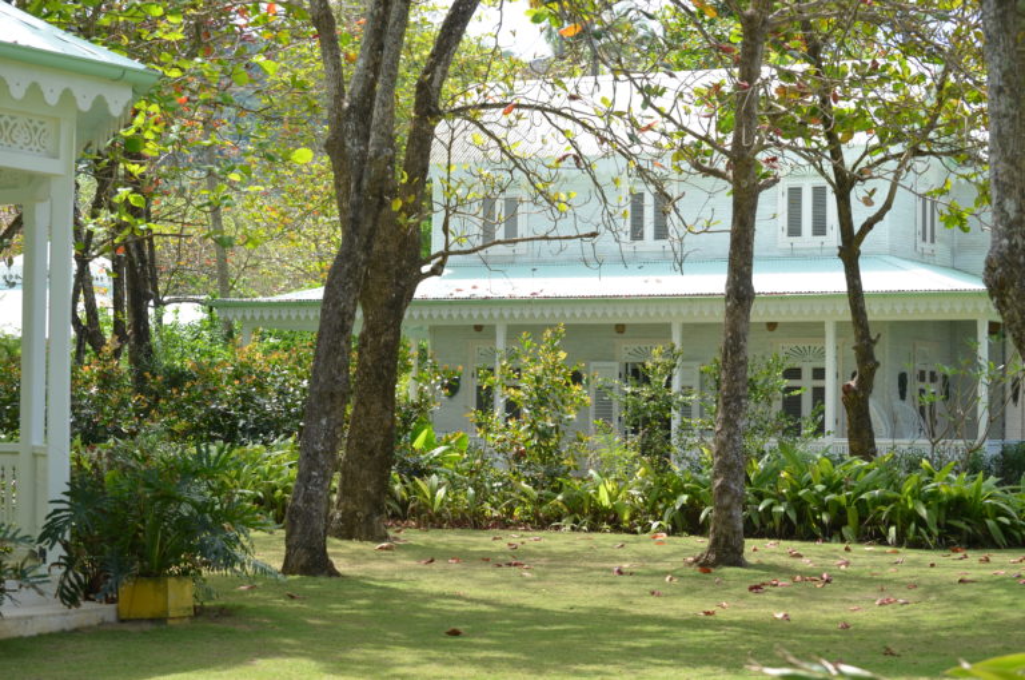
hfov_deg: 24.7
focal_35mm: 82
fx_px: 2345
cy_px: 340
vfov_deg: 16.5
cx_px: 512
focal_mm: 55
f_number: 8
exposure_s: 1/250
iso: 200
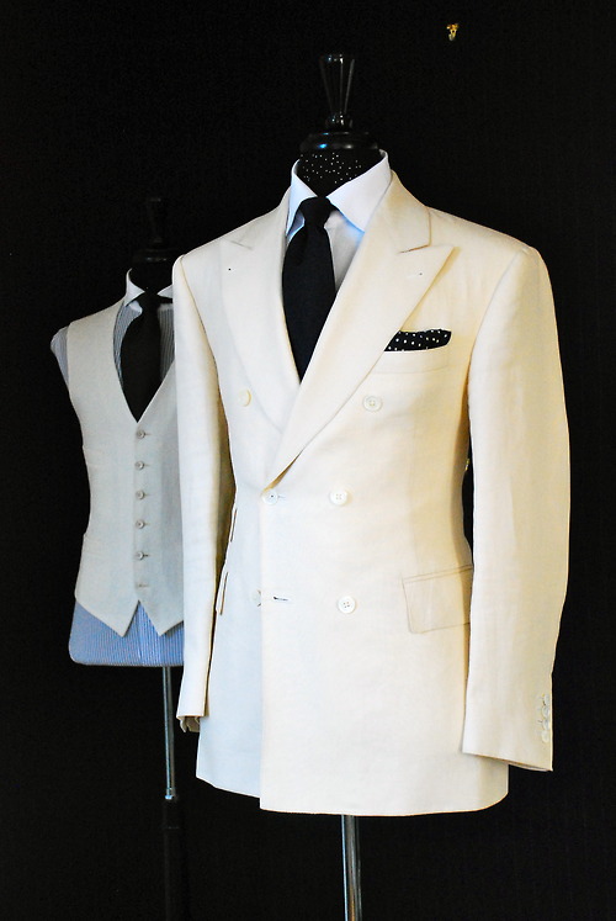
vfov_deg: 33.4
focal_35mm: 60
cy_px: 460
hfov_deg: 22.7
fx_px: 1536
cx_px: 308
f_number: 22
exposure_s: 1/125
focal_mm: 40
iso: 1600
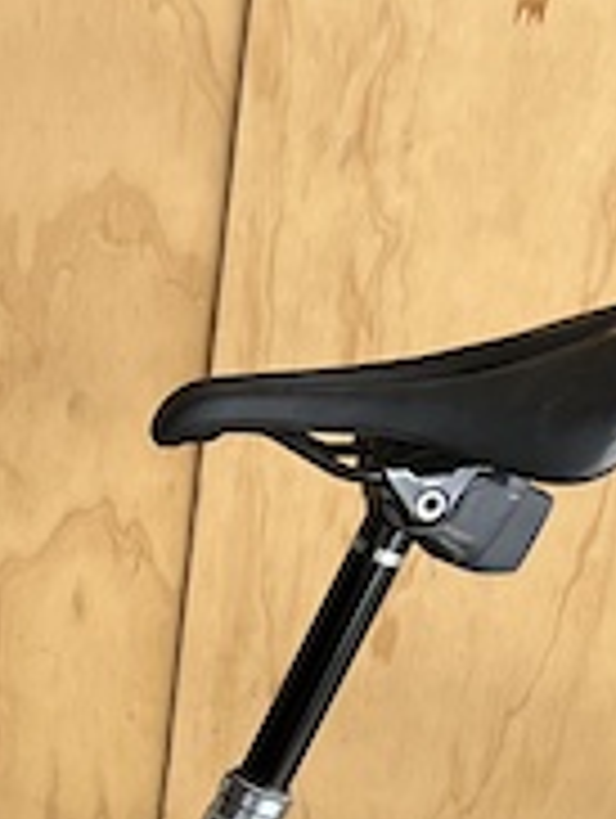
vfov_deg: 15.9
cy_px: 1192
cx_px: -328
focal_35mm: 114
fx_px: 2699
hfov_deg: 12.4
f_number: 1.5
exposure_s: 1/120
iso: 100
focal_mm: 5.7
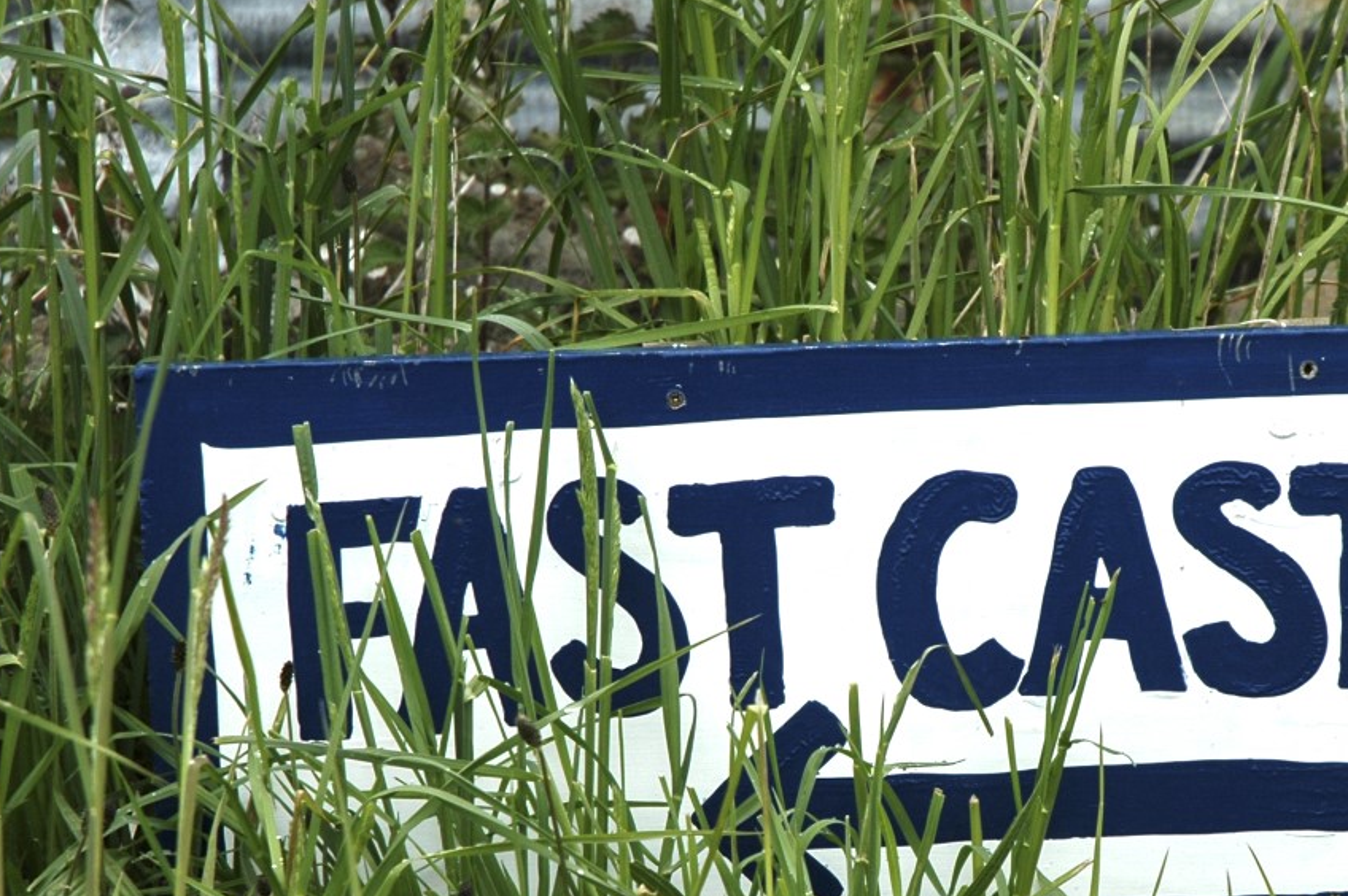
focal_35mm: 201
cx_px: 987
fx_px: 7520
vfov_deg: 6.8
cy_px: 650
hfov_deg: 10.2
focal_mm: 70
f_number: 7.1
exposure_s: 1/200
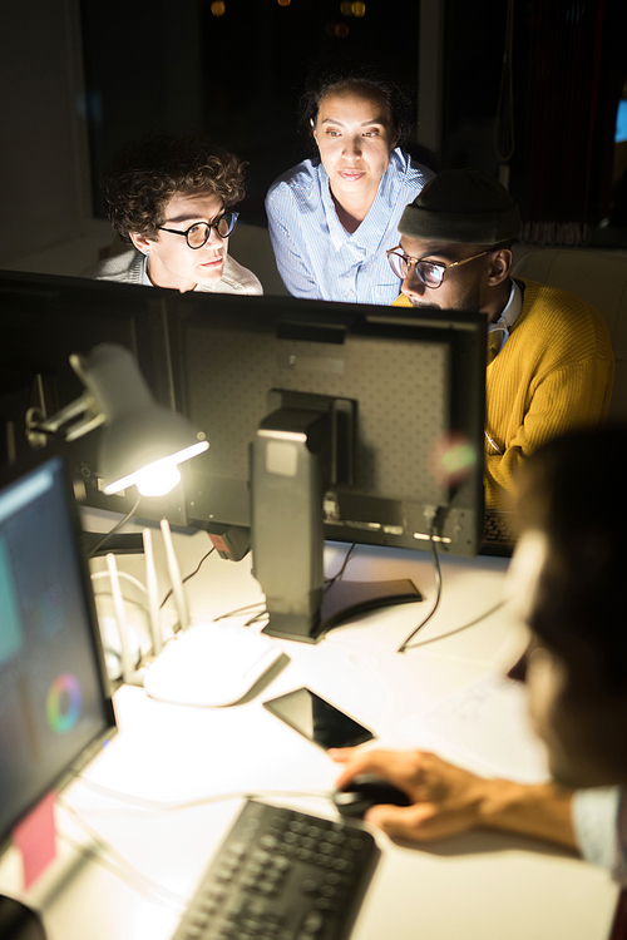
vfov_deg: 39.6
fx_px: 1306
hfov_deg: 27.0
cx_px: 314
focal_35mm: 50
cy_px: 470
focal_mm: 50
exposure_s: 1/125
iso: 800
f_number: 2
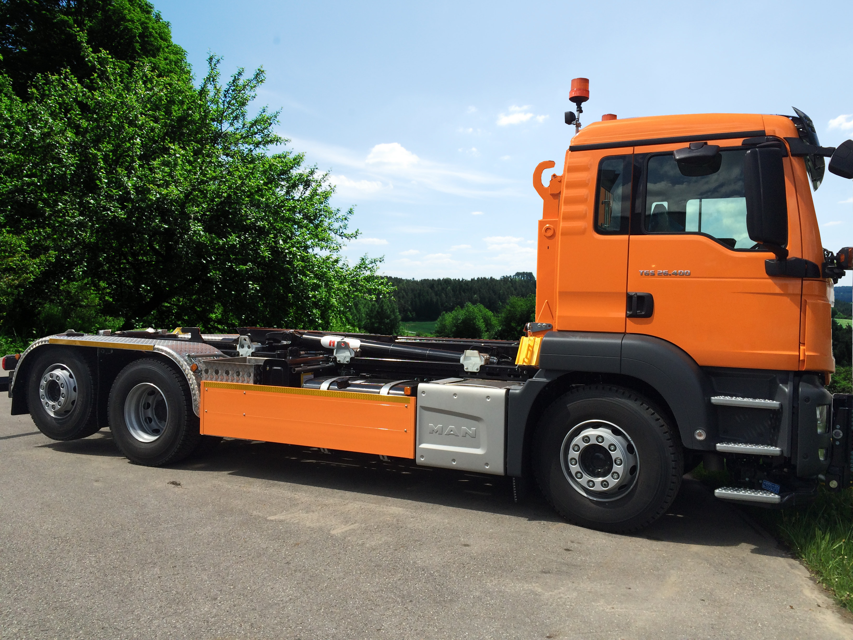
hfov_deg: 61.7
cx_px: 426
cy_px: 320
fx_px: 715
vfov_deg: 48.2
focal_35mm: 29
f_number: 2.2
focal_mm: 4.15
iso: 32
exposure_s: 1/2160
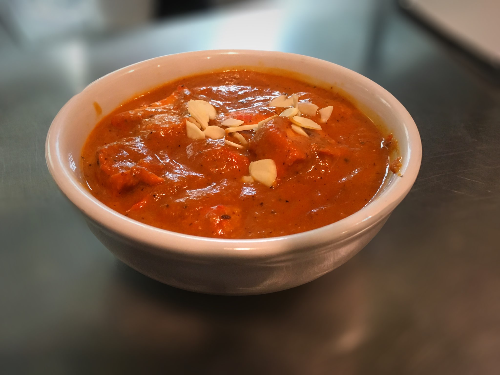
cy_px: 188
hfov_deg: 61.7
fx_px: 419
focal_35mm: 29
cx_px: 250
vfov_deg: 48.2
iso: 200
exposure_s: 1/15
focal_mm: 4.15
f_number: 2.2
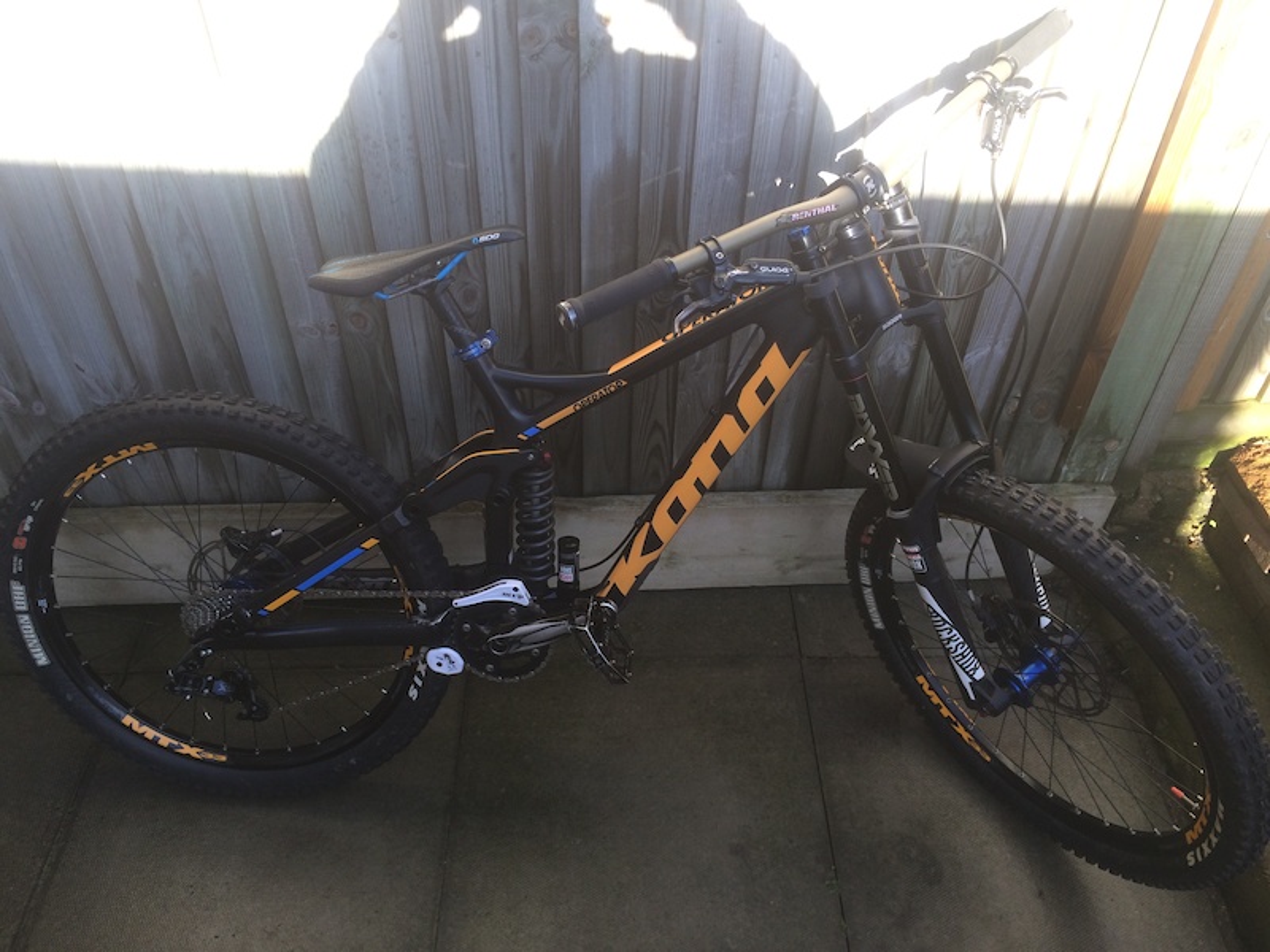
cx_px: 635
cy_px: 476
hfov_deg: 61.7
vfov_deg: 48.2
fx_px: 1064
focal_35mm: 29
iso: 32
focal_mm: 4.15
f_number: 2.2
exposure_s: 1/180
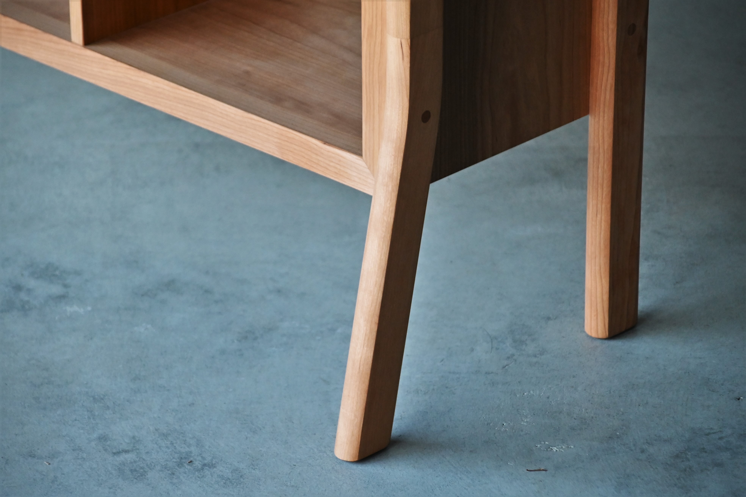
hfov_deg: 10.2
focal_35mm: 202
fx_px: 4186
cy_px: 248
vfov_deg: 6.8
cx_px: 373
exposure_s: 1/250
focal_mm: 135
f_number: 6
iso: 3200
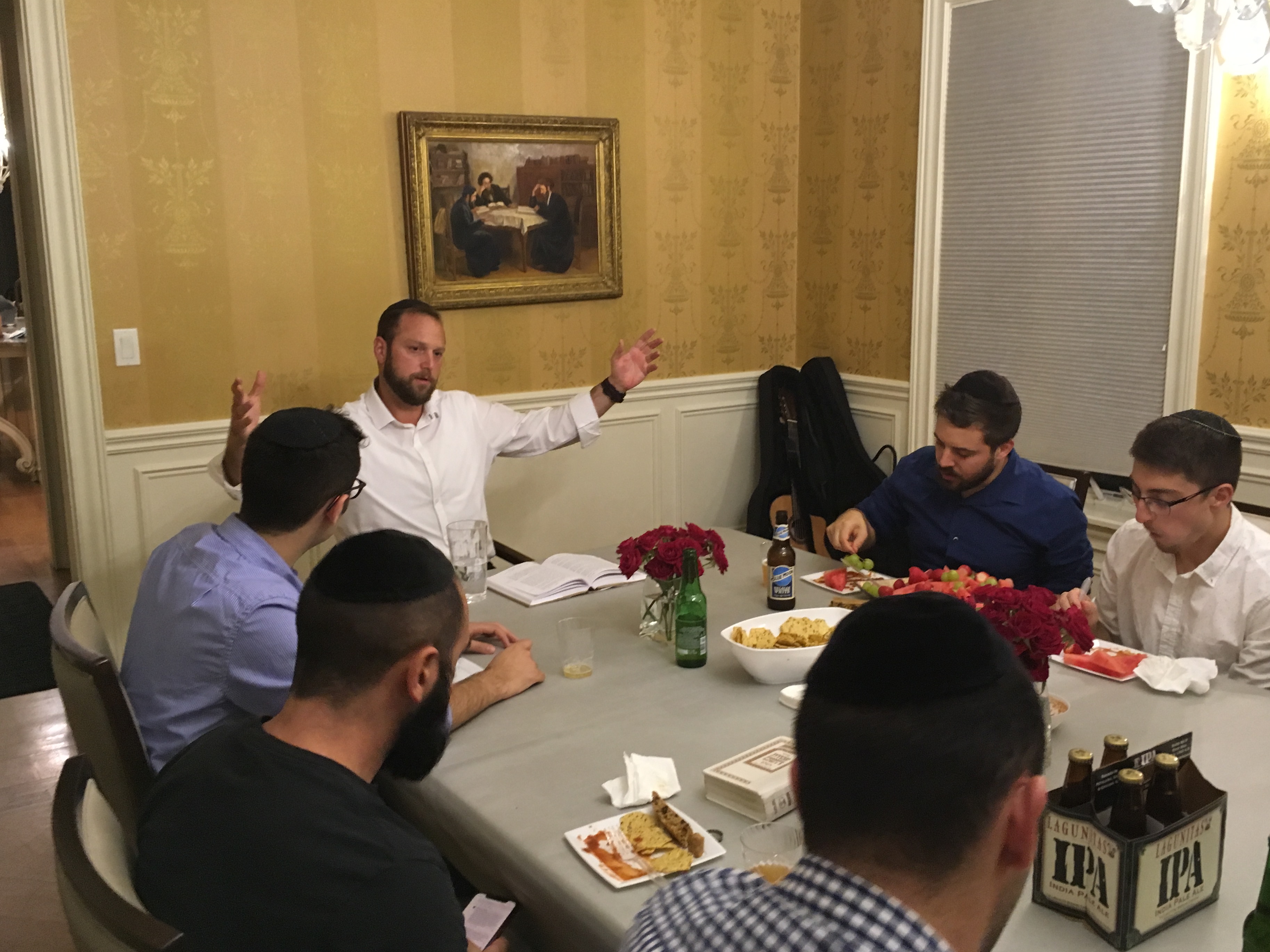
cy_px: 457
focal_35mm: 32
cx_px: 690
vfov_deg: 44.2
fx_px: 1174
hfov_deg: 56.7
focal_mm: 4.15
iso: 200
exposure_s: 1/17
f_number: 2.2
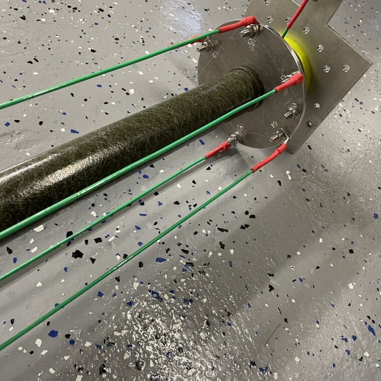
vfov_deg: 52.4
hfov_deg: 52.5
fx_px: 386
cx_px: 189
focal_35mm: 31
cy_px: 163
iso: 160
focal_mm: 4.2
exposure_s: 1/40
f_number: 1.6
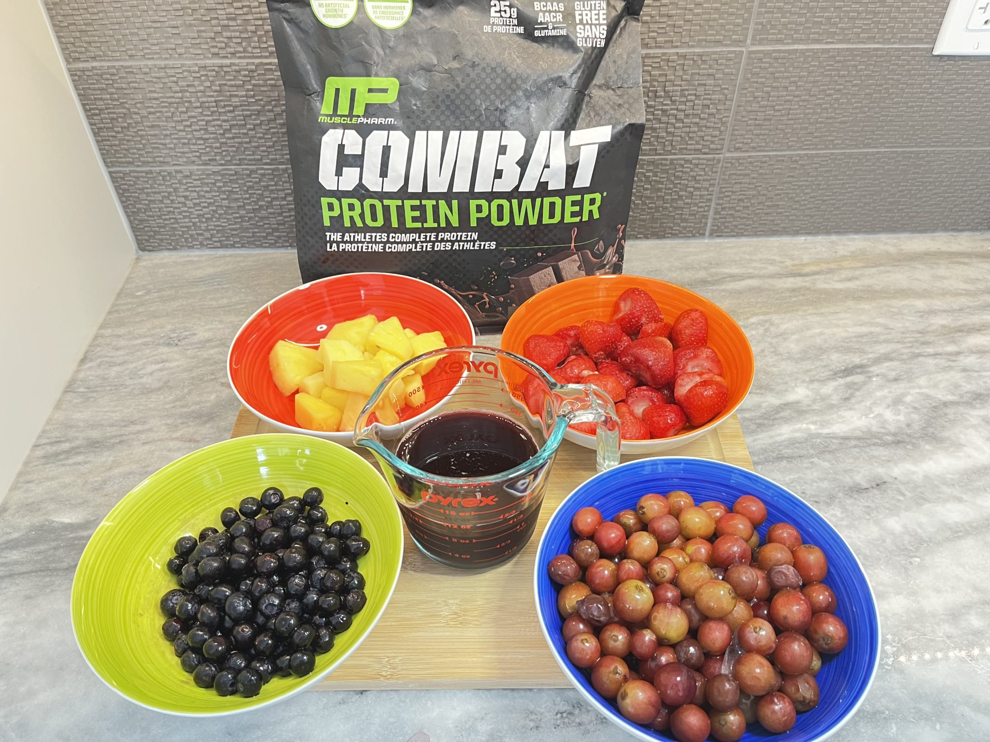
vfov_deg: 53.1
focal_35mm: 26
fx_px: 744
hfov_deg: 67.3
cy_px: 371
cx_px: 495
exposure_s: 1/60
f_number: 1.6
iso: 400
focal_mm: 5.1
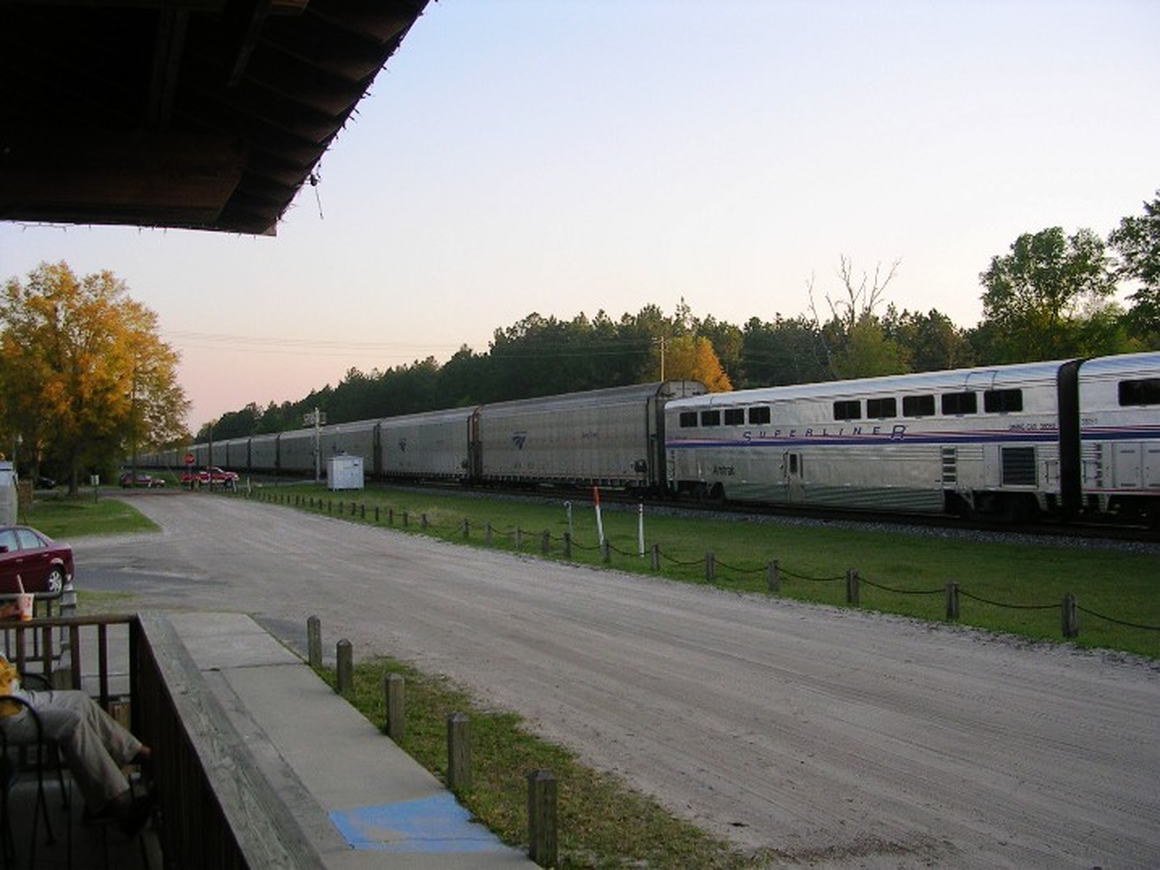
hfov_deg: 49.0
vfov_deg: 37.7
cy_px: 435
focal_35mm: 38
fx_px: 1274
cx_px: 580
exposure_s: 1/226
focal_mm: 5.8
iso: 50
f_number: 2.8
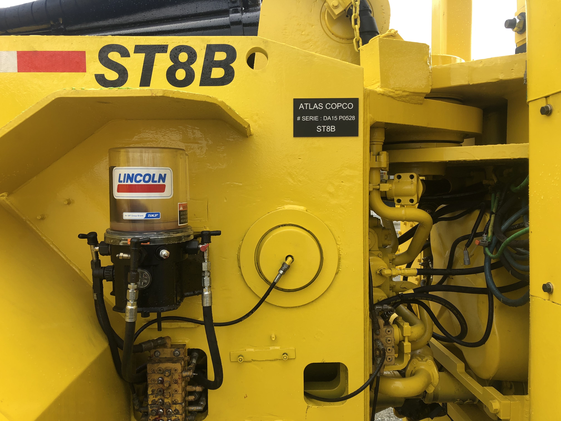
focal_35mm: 28
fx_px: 454
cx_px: 280
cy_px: 210
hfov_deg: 63.4
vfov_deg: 49.7
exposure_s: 1/135
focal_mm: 3.99
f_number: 1.8
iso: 20
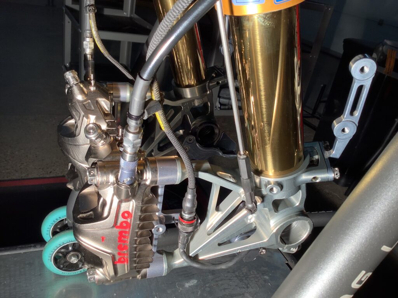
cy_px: 149
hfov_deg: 58.4
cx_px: 199
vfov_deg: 45.4
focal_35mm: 31
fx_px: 356
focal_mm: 3.3
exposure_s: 1/107
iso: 25
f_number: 2.4
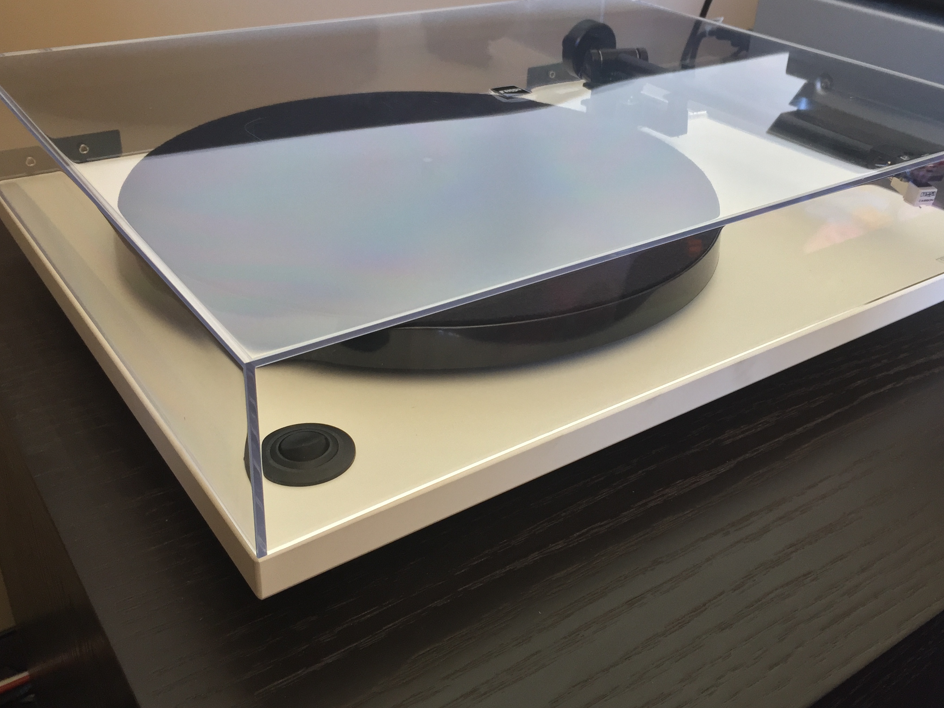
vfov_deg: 40.6
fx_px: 954
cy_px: 297
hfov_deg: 52.5
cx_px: 517
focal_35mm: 35
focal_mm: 4.15
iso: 100
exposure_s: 1/33
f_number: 2.2
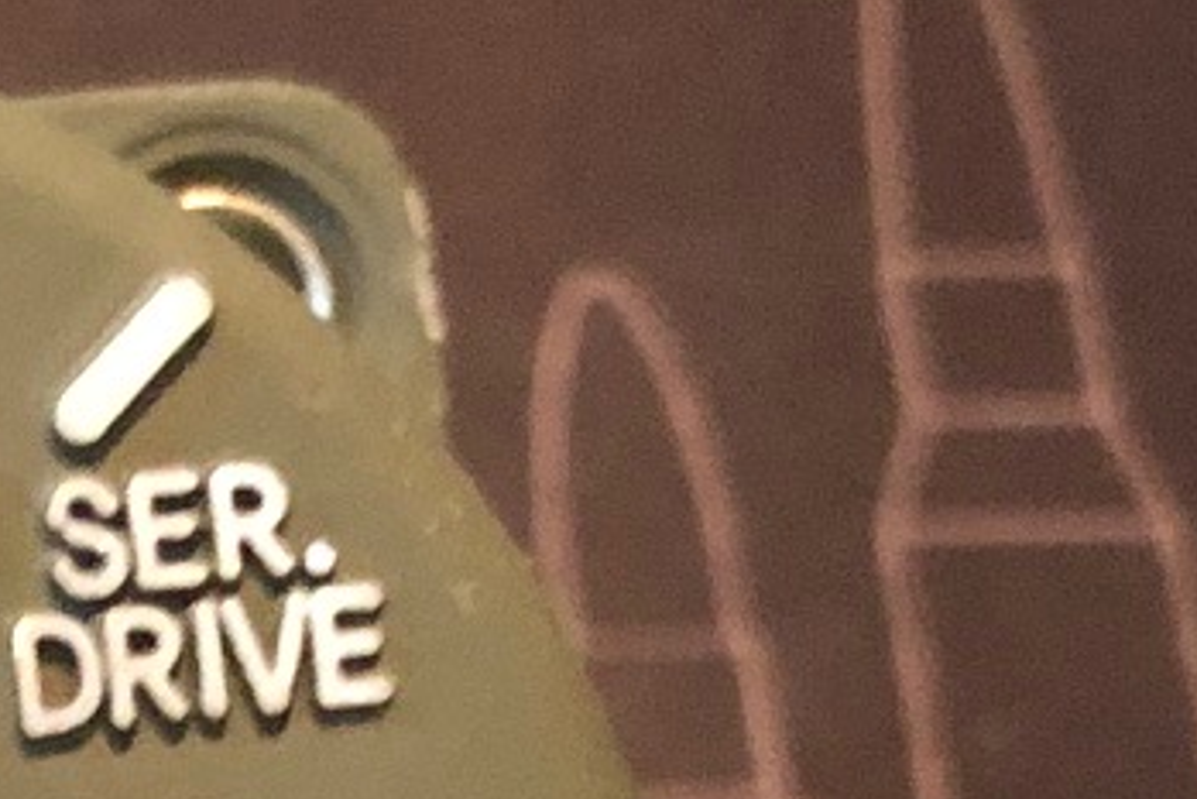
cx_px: -86
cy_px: 1461
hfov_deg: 12.0
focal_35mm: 168
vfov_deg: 7.9
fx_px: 5588
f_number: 1.8
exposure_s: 1/4
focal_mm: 4
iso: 125
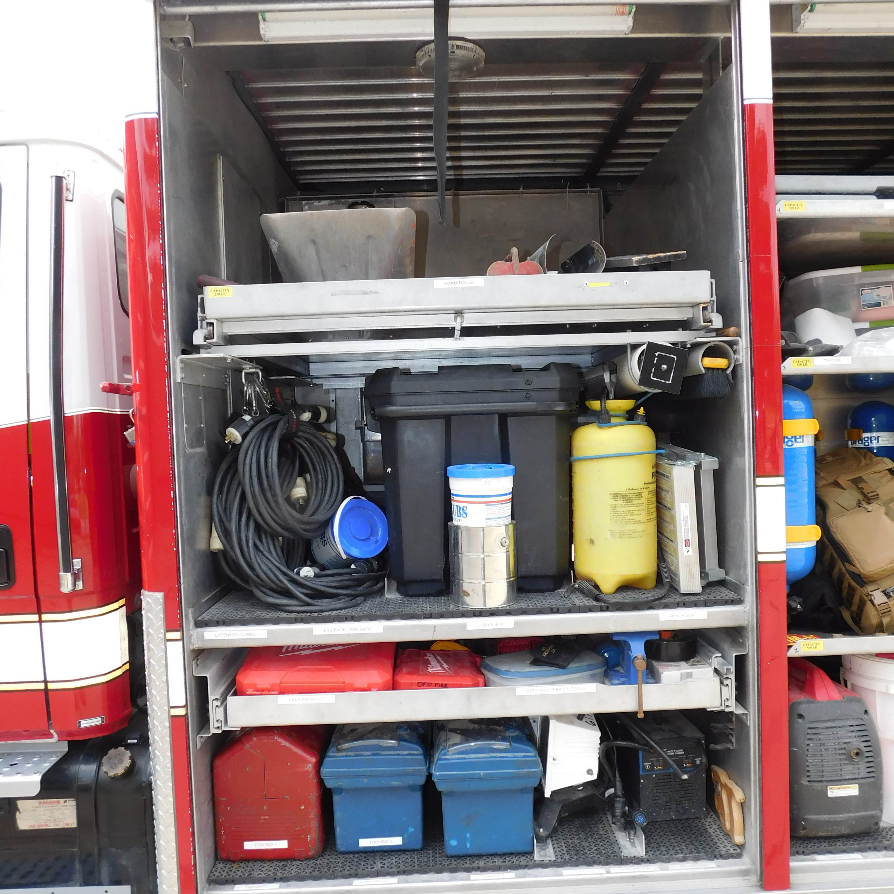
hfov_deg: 57.3
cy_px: 446
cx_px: 458
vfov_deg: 57.3
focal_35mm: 28
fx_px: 818
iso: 125
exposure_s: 1/320
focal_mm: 4
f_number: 3
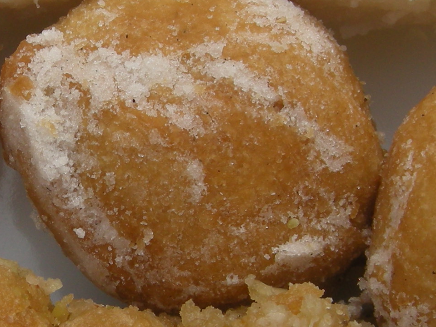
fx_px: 1725
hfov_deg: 14.3
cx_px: 82
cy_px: 216
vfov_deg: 10.8
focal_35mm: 137
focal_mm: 7.5
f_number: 4.8
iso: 64
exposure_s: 1/193
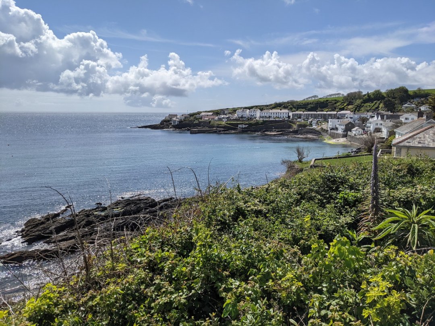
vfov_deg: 51.4
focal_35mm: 27
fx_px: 339
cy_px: 163
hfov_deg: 65.3
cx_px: 218
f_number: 1.73
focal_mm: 4.38
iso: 68
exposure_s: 1/7812
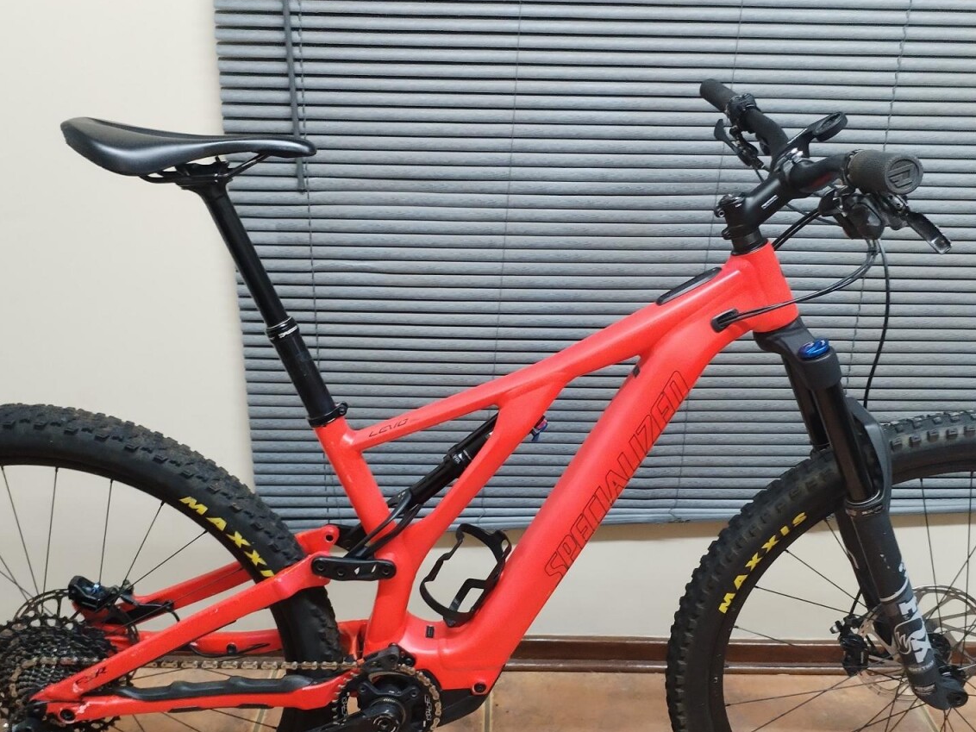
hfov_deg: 45.7
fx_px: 1156
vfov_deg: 35.0
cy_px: 454
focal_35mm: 41
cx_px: 522
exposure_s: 1/25
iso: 1360
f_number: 1.8
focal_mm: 4.75
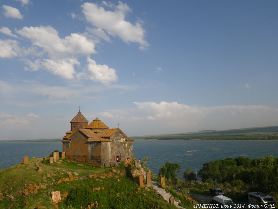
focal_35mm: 28
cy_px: 104
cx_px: 139
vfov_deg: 49.7
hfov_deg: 63.4
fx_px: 225
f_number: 4.2
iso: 80
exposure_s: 1/640
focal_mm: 5
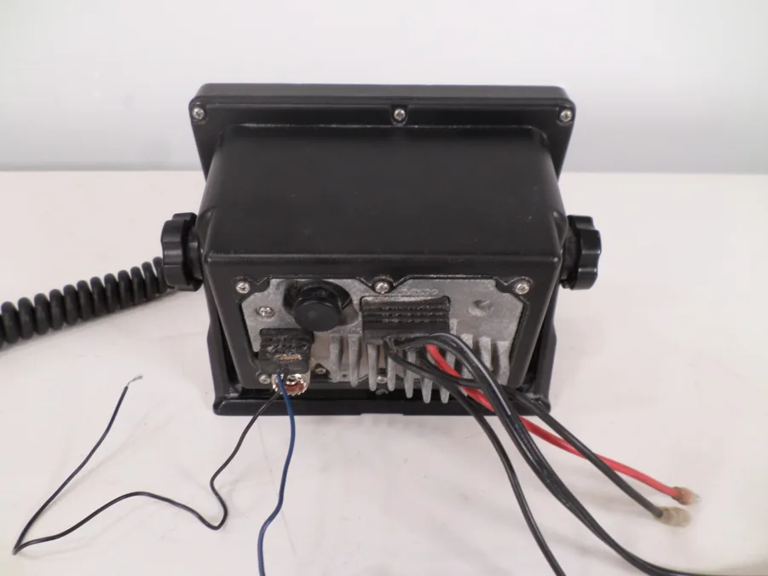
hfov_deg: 69.4
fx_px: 555
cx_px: 384
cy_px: 288
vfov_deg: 54.9
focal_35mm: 25
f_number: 2.5
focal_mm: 4.5
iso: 80
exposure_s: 1/45
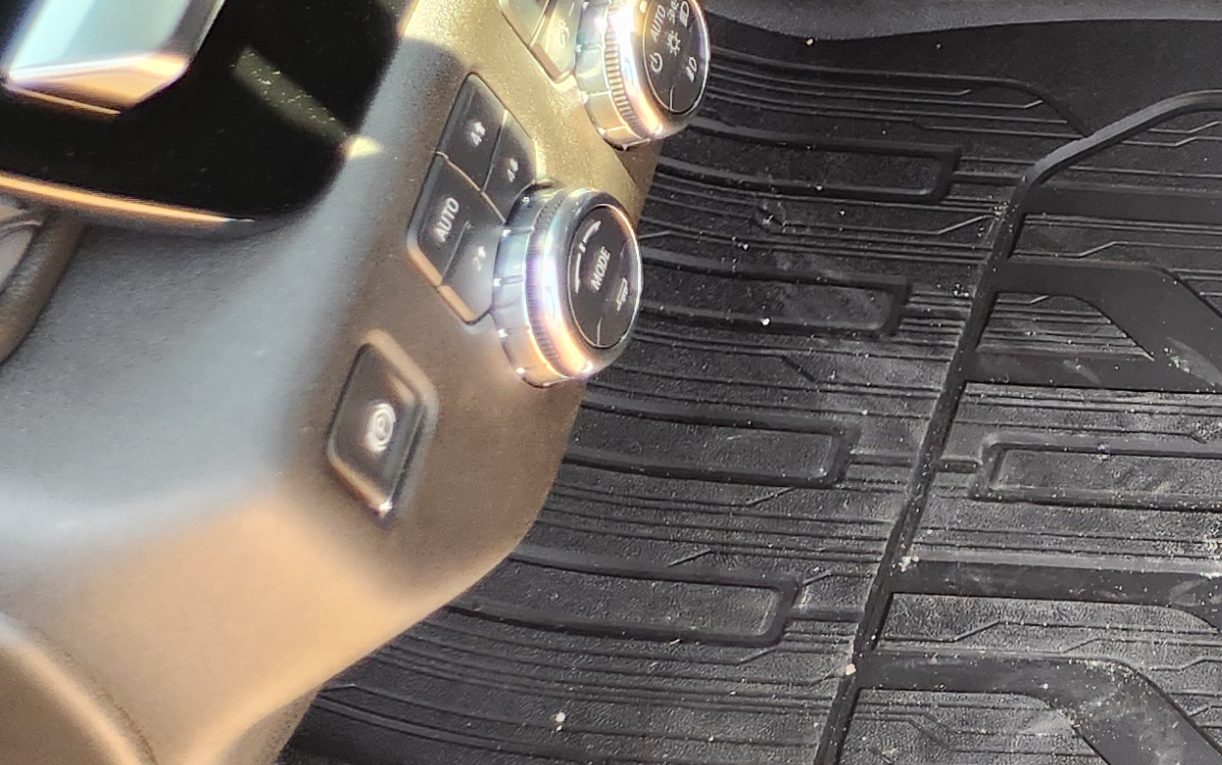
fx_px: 2565
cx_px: 1883
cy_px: -530
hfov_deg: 21.8
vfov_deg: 15.1
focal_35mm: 77
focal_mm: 5.4
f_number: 1.8
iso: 125
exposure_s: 1/180
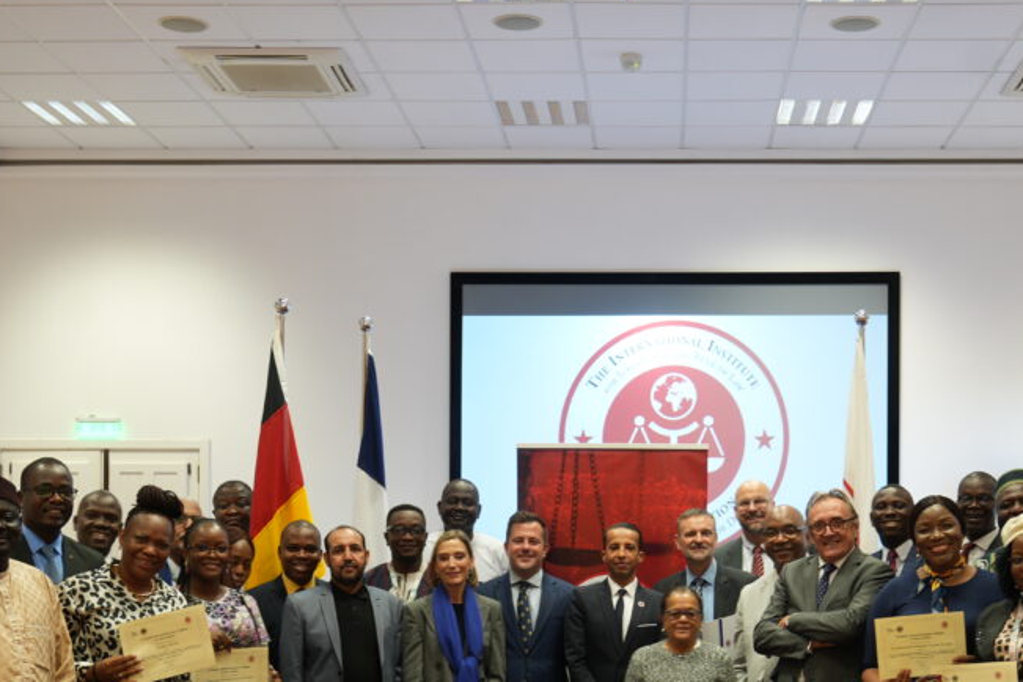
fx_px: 1676
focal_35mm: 59
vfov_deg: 22.6
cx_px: 640
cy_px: 573
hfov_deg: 33.8
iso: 160
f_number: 4.5
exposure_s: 1/3
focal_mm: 30
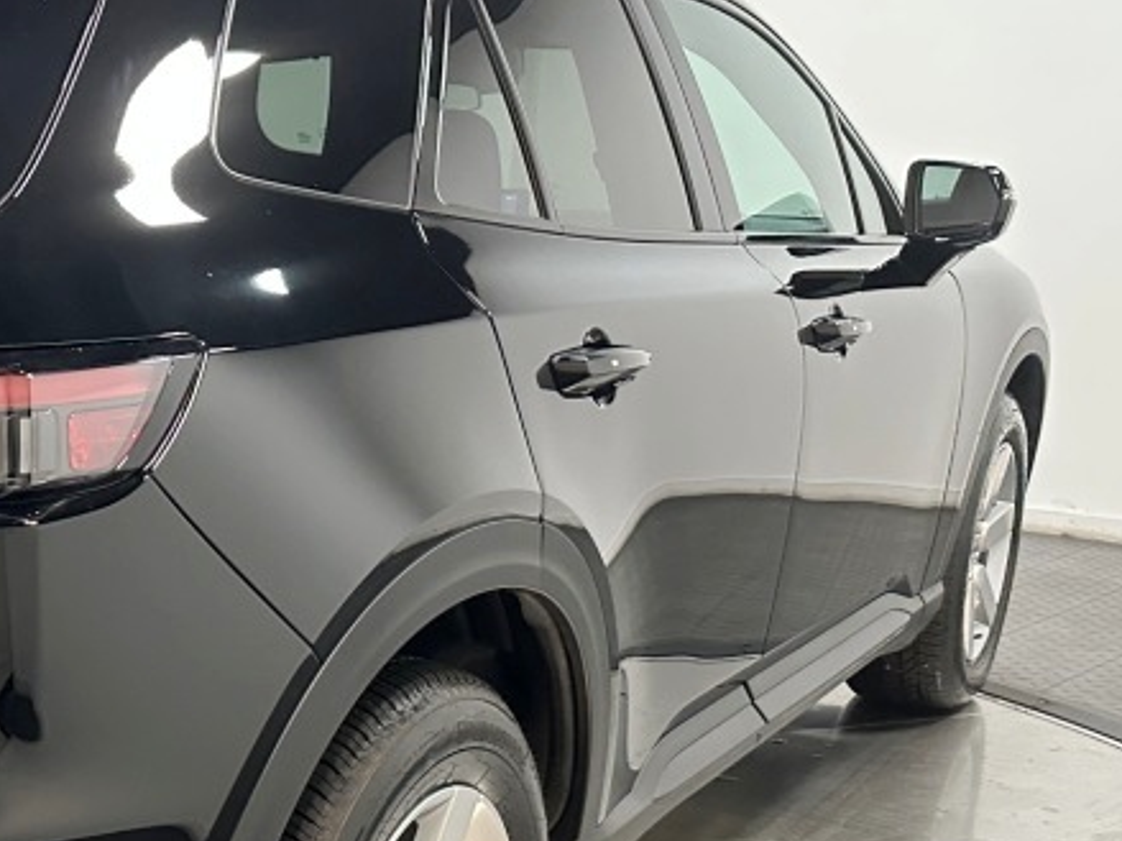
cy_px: 670
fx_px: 1815
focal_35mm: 56
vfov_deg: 25.6
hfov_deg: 31.2
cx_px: -54
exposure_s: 1/60
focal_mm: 6.86
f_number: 1.78
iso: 640
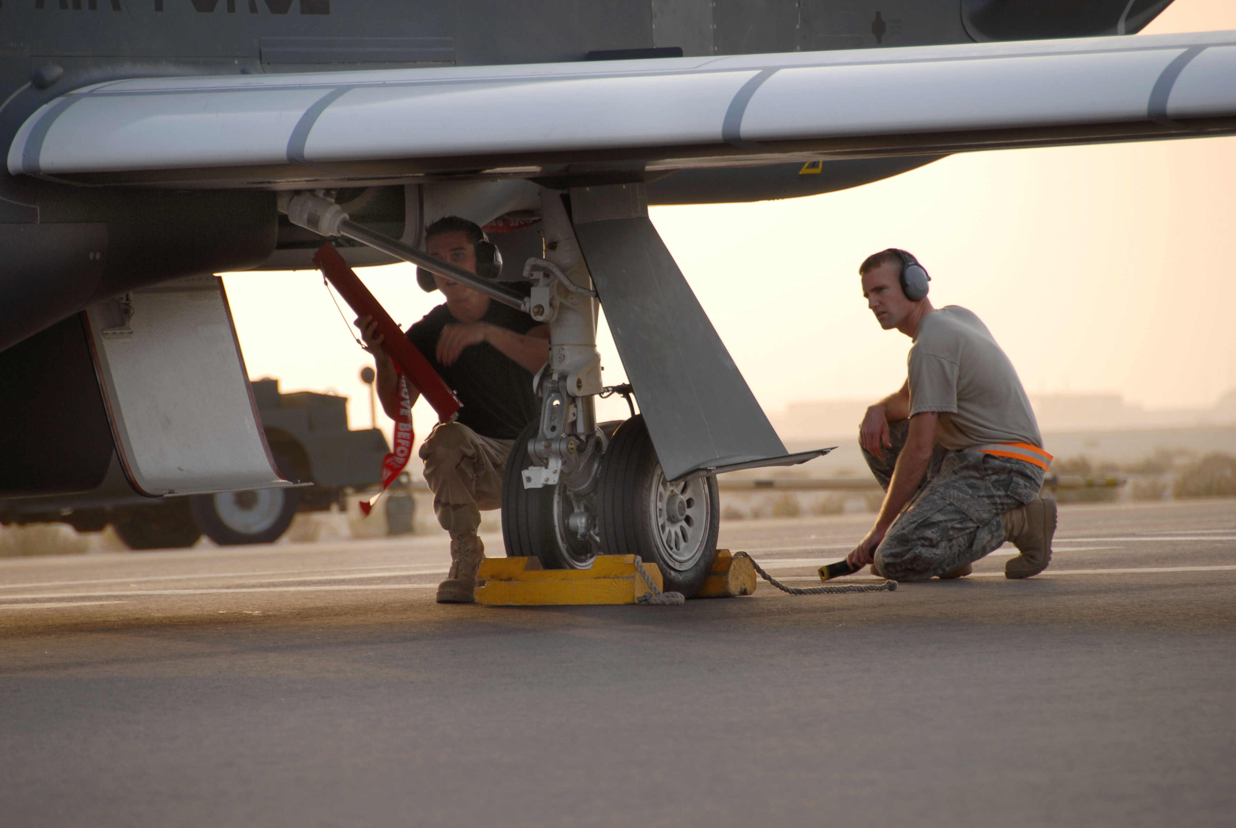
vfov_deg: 4.6
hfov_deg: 6.9
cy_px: 414
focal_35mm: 300
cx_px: 618
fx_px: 10312
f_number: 5.6
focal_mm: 200
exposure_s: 1/125
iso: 100
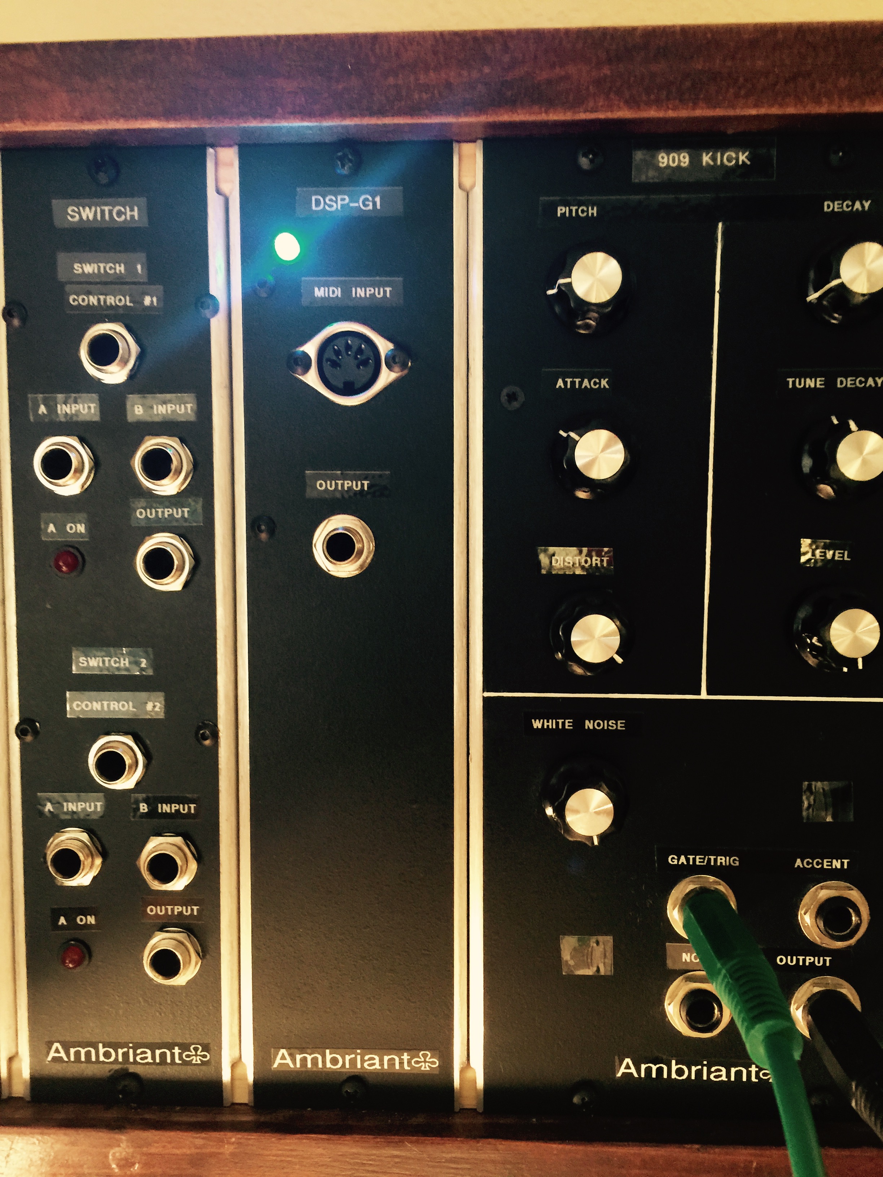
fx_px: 986
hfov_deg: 48.2
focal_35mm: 29
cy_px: 588
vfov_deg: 61.7
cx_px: 442
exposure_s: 1/4
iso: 64
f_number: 2.2
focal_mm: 4.15
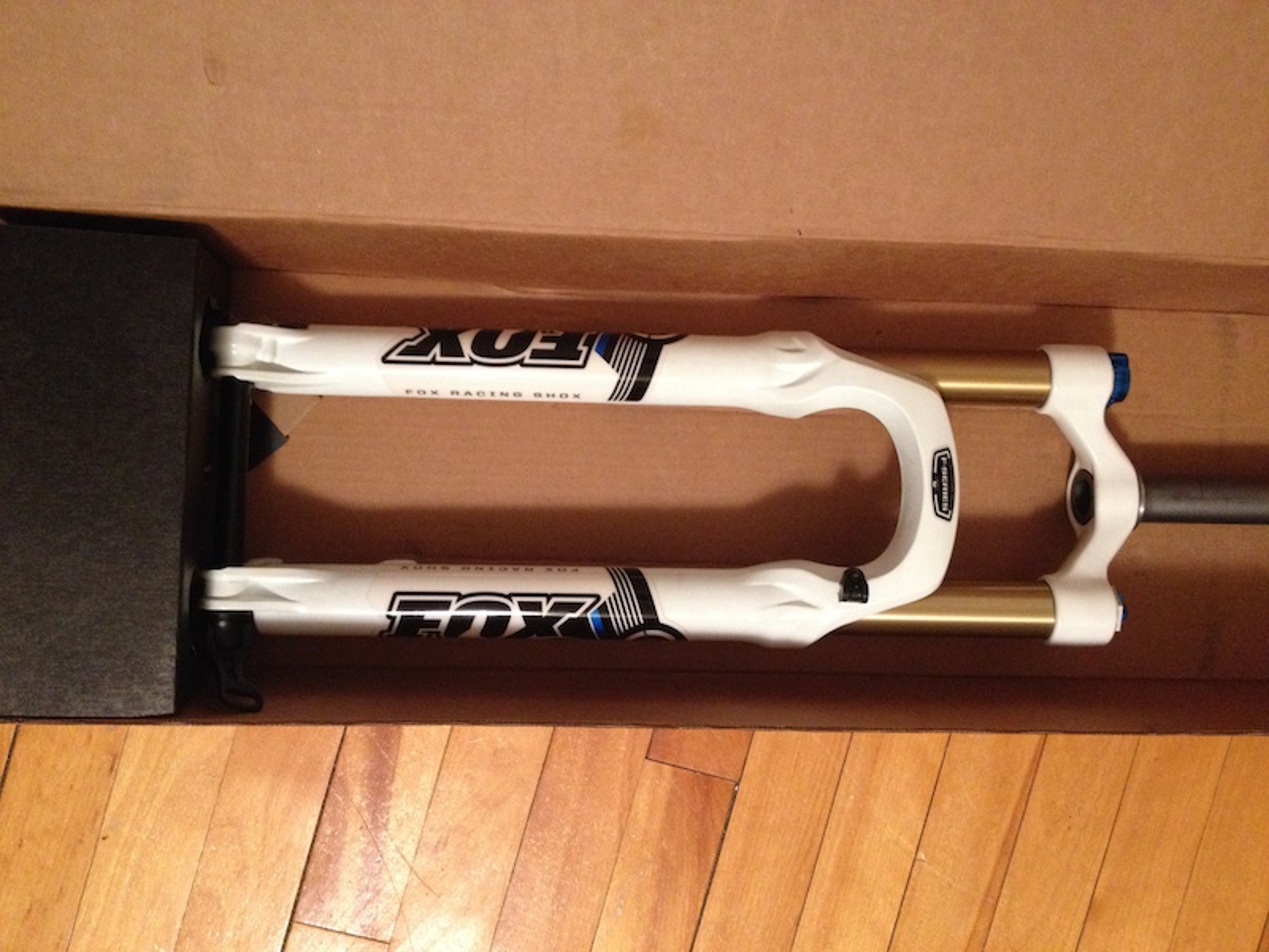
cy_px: 476
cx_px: 634
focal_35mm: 35
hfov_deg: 52.6
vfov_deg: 40.7
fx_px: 1283
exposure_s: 1/15
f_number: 2.4
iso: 400
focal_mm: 4.28
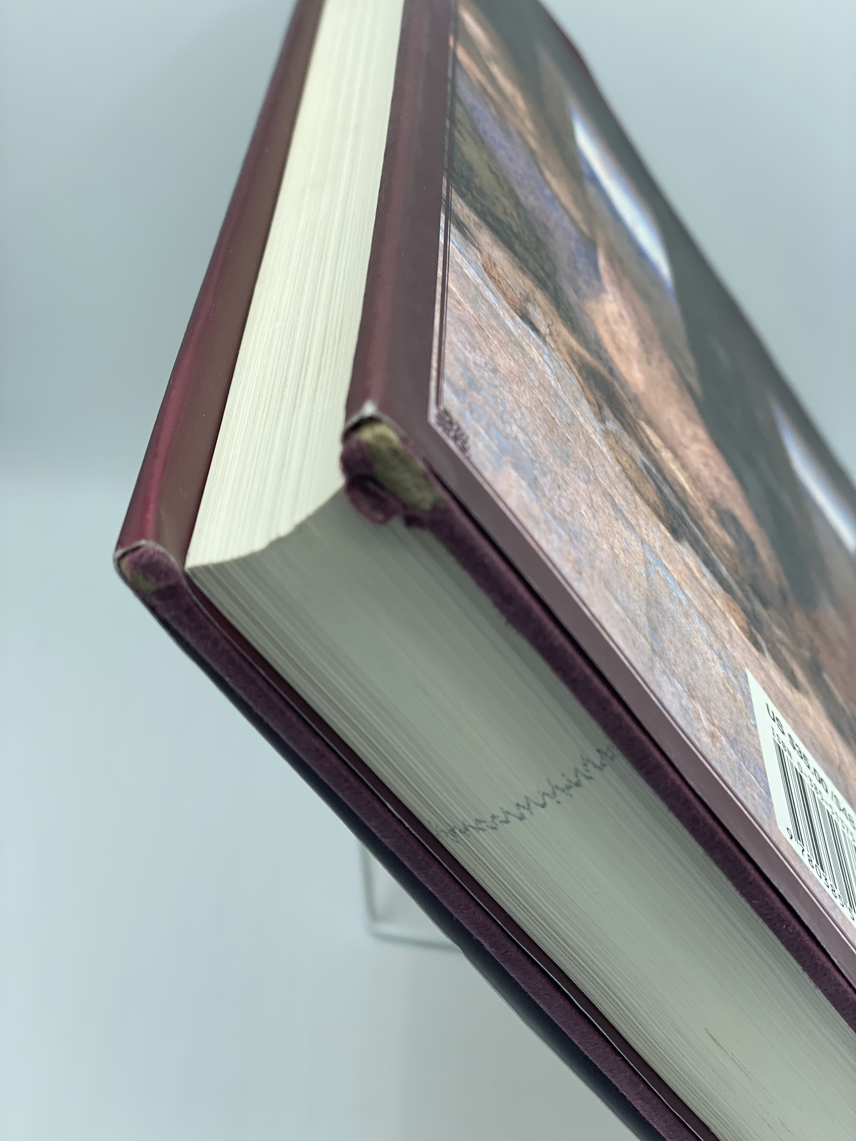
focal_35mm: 52
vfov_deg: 36.8
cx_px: 428
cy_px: 570
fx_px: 1715
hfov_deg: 28.0
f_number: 2
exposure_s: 1/695
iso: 20
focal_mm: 6
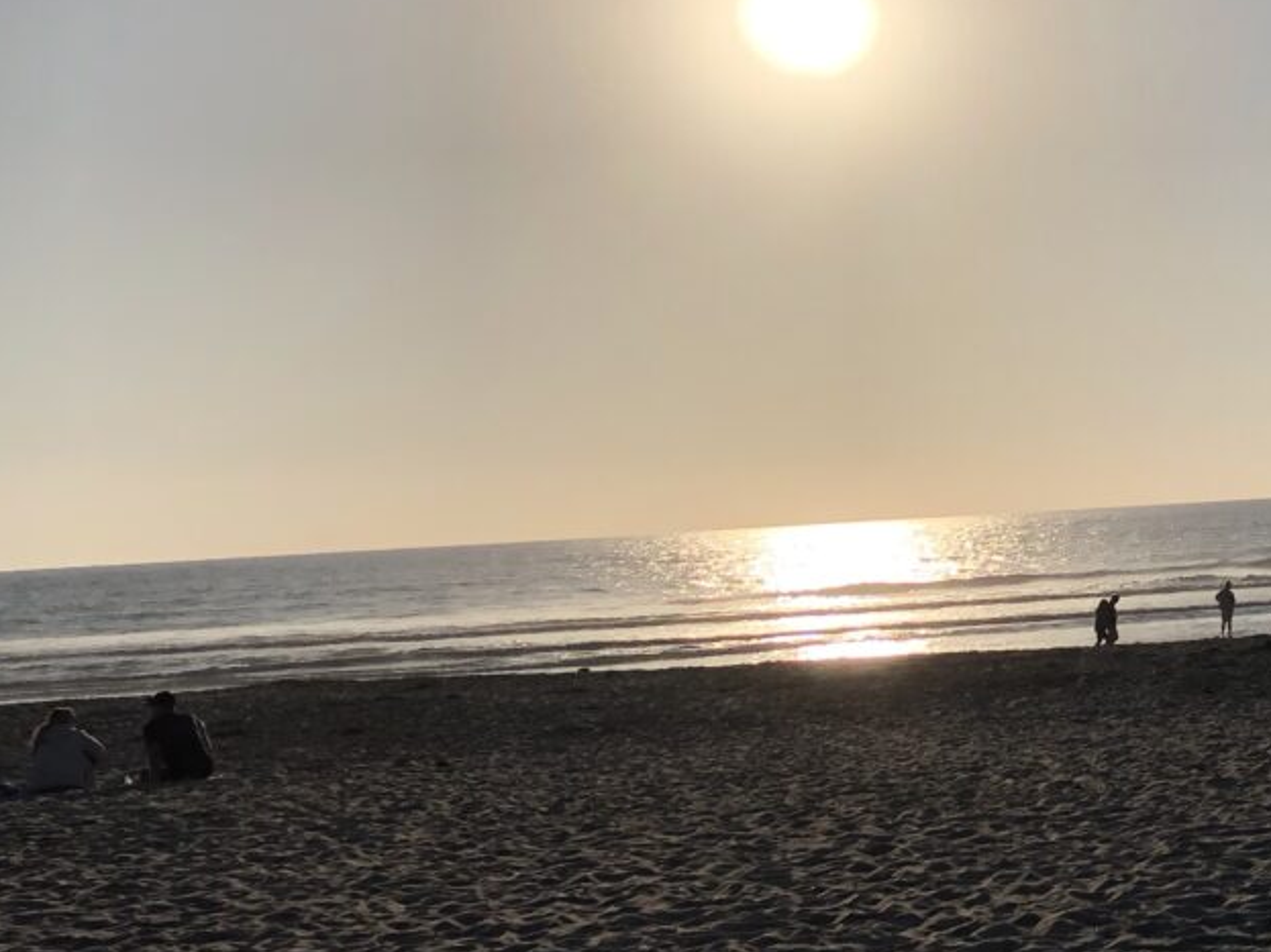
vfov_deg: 21.2
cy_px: 345
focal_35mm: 69
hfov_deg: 25.8
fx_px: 2533
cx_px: 1446
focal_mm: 3.99
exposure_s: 1/12048
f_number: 1.8
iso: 25
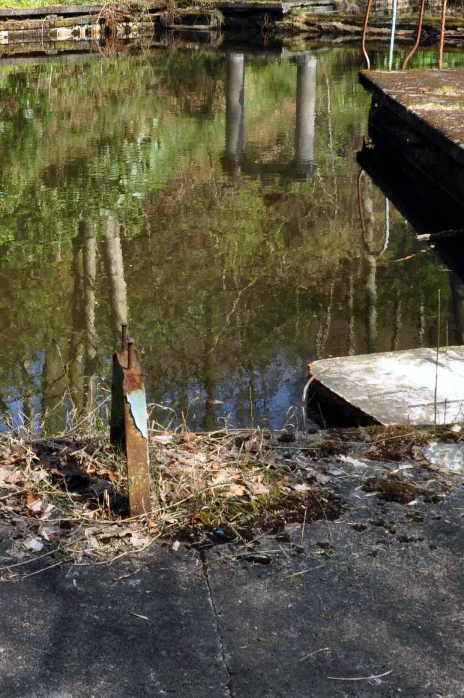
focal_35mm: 76
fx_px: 1473
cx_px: 98
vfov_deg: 26.7
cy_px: 324
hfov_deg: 17.8
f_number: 13
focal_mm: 22
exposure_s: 1/60
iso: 400
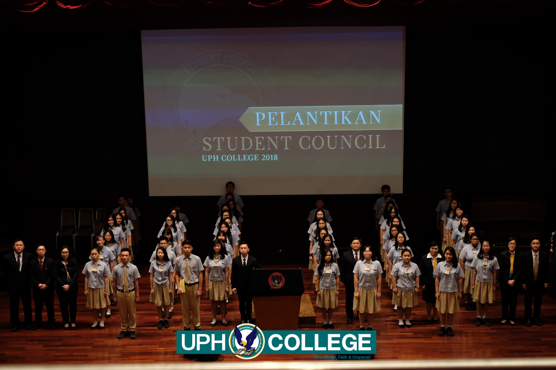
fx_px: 818
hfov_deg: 37.5
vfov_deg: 25.5
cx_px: 278
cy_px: 185
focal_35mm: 53
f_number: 2
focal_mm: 35
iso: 1600
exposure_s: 1/100
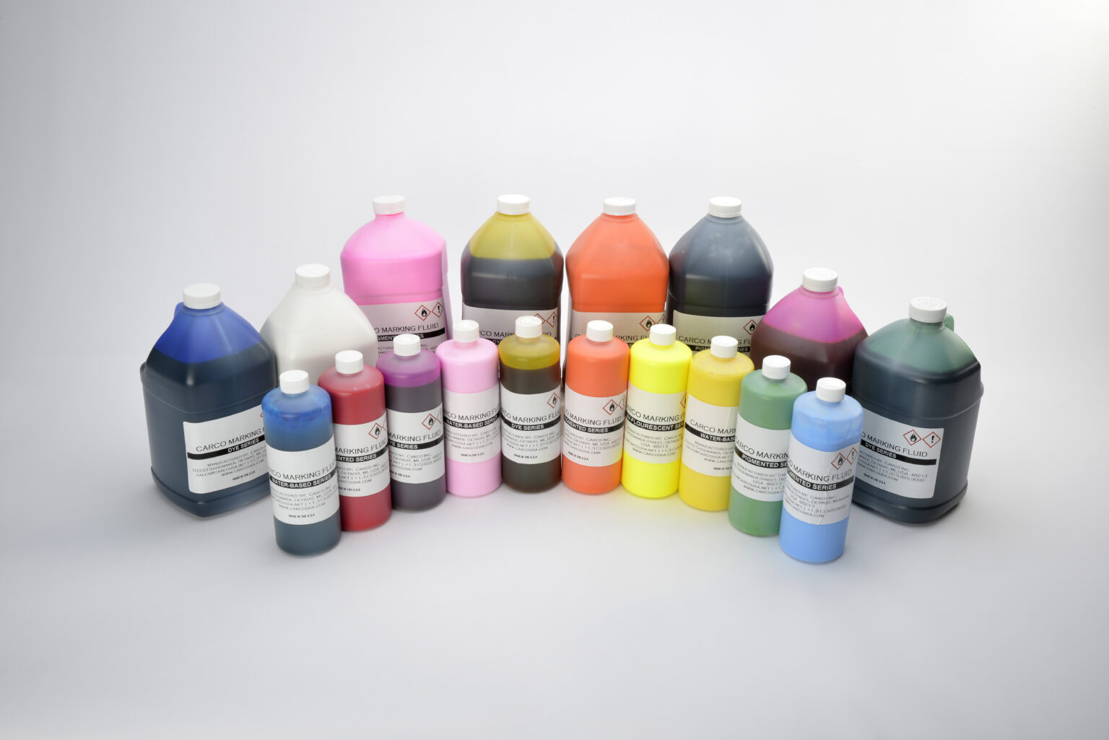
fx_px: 1294
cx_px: 554
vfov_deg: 31.9
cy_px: 370
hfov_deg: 46.4
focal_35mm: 42
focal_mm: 42
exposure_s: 1/160
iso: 100
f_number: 22
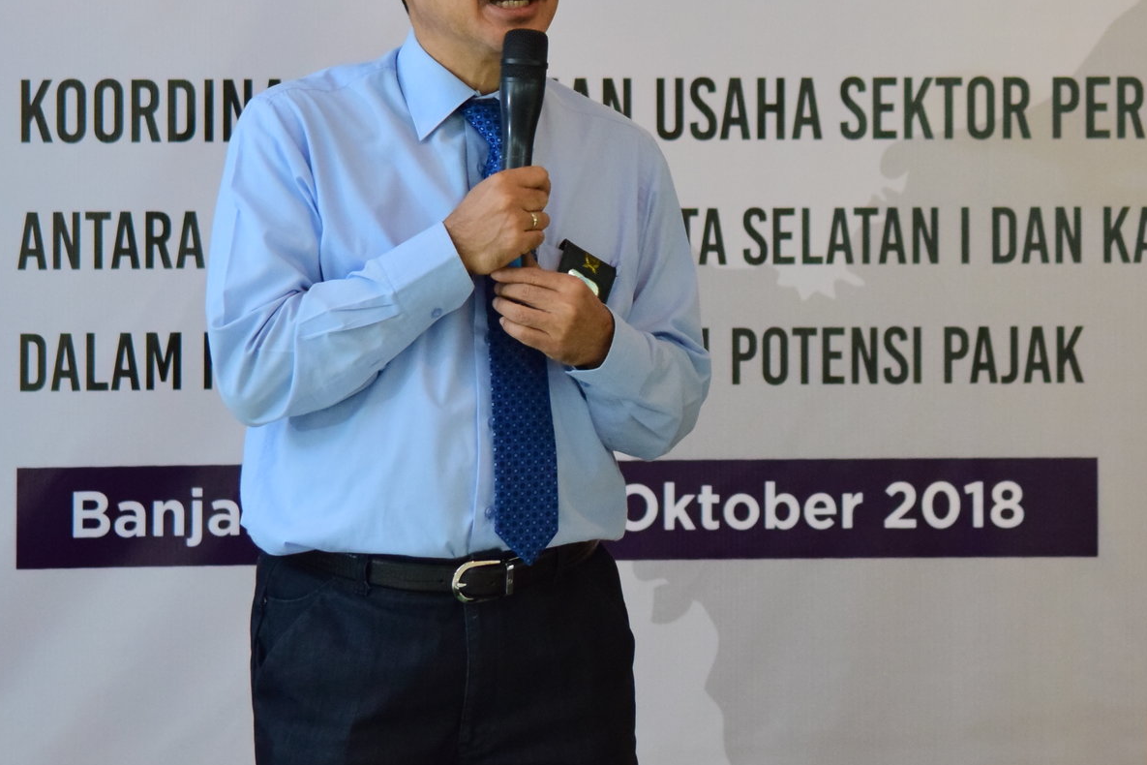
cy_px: 135
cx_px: 813
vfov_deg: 4.9
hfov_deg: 7.4
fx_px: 8889
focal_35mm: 279
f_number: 5.6
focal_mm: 98
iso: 1600
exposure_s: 1/60
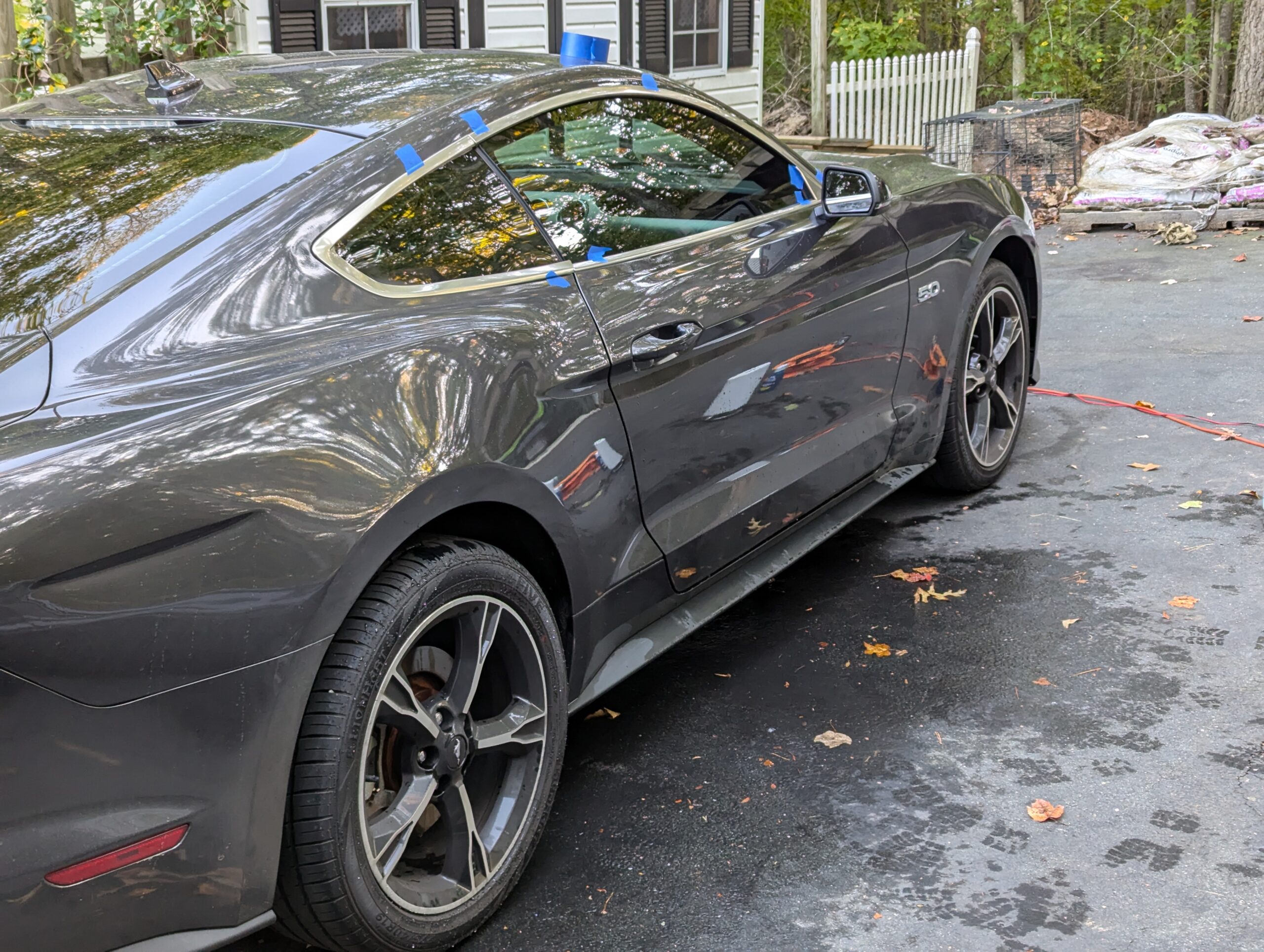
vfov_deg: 30.3
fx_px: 1755
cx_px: 632
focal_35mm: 48
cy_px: 476
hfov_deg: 39.6
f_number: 1.85
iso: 109
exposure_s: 1/23.8
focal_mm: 6.81
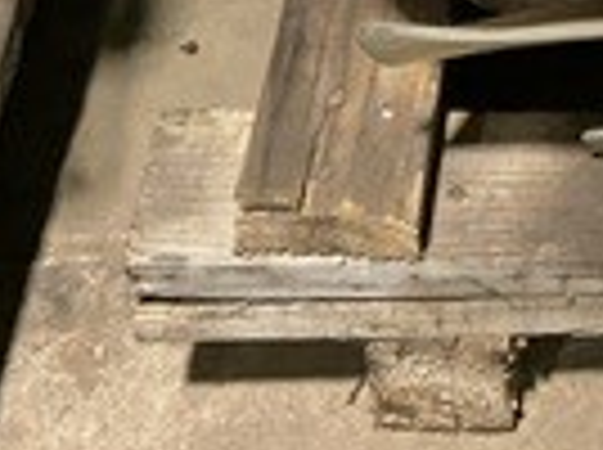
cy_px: -518
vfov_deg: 9.7
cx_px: 783
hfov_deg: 13.7
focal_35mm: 139
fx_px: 2417
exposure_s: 1/50
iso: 125
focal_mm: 3
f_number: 1.8
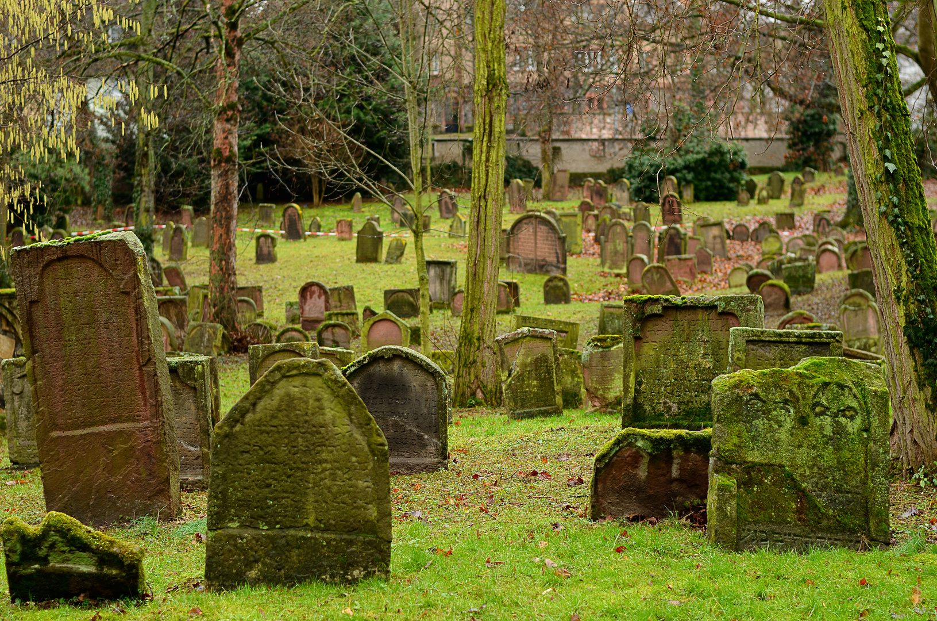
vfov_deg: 18.1
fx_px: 1948
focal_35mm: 75
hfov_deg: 27.0
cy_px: 310
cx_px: 468
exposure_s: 1/160
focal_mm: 50
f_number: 2.5
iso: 320
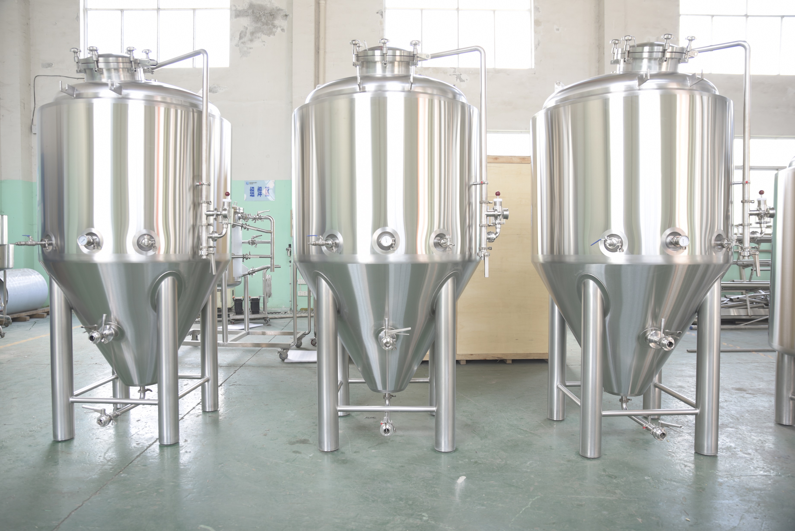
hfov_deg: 73.7
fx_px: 530
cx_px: 398
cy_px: 266
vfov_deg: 53.2
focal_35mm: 24
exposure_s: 1/40
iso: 200
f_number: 3.2
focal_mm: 24
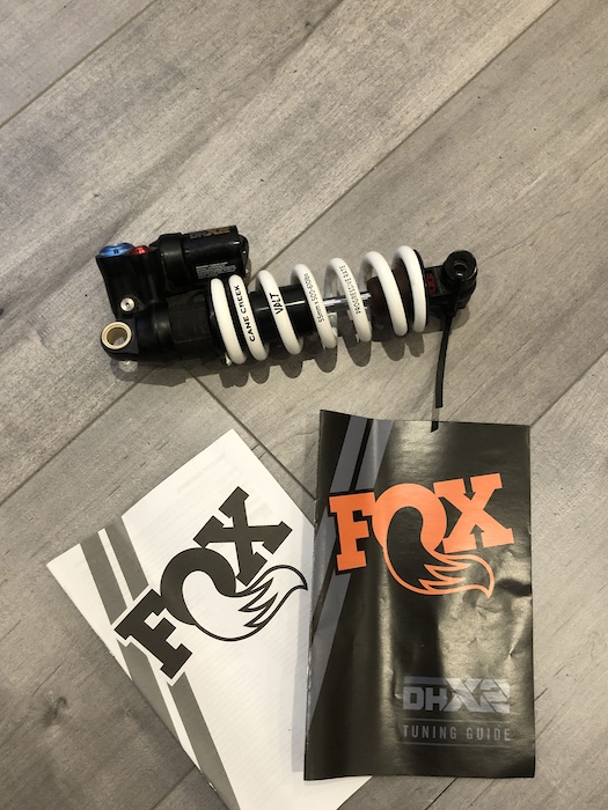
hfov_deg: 44.2
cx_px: 316
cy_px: 437
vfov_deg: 56.7
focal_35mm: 32
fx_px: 749
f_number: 1.8
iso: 80
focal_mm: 3.99
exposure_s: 1/15
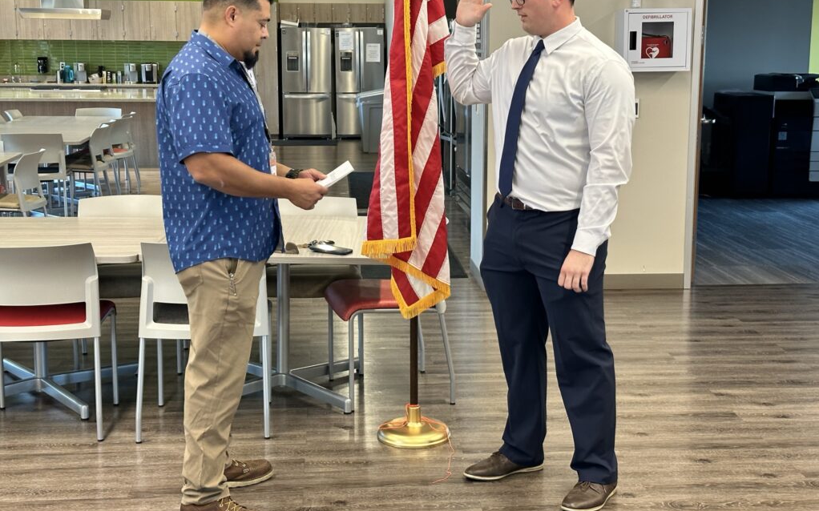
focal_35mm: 51
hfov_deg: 39.6
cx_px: 410
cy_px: 232
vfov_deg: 25.3
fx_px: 1138
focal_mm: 6.86
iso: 160
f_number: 1.78
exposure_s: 1/60
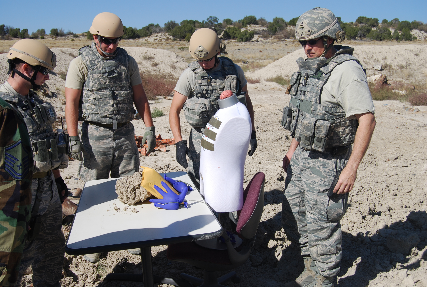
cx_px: 214
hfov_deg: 46.3
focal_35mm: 42
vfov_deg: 32.0
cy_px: 144
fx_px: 499
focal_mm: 28
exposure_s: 1/400
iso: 100
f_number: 8
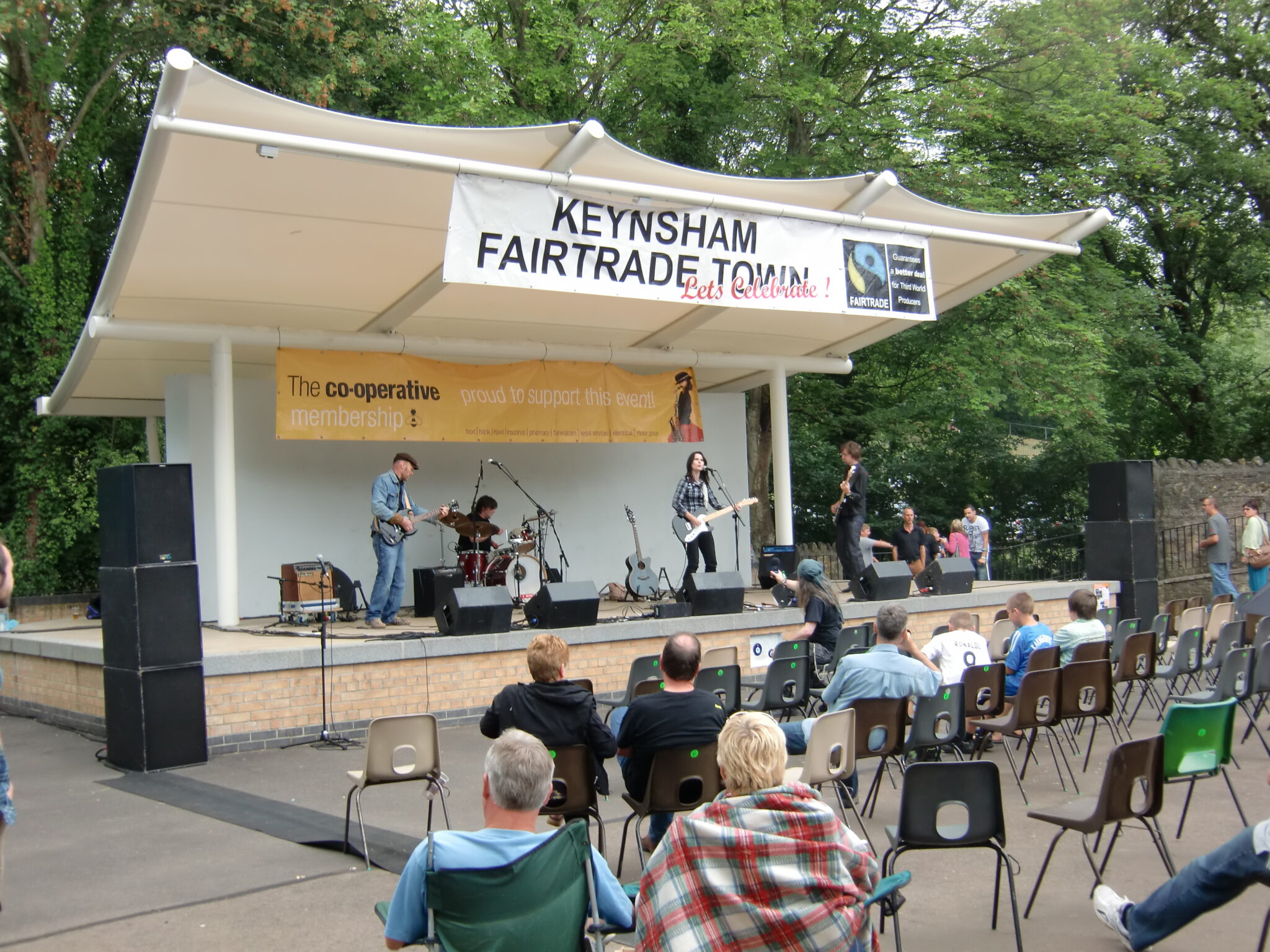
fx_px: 1468
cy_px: 476
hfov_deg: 46.8
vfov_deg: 36.0
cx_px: 635
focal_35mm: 40
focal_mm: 7.1
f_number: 3.8
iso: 64
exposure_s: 1/60
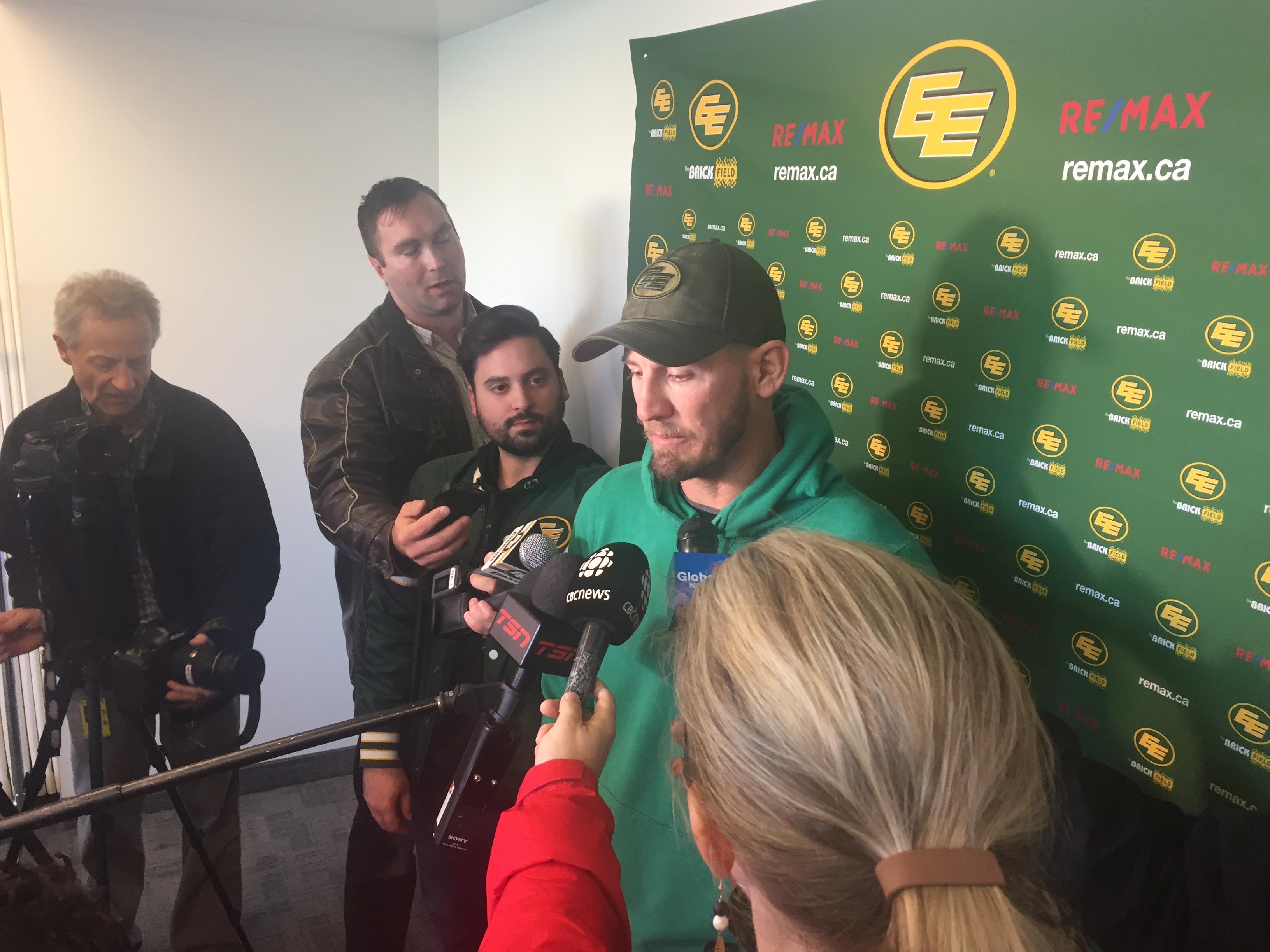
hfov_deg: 61.7
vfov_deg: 48.2
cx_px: 635
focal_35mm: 29
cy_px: 476
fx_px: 1064
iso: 64
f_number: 2.2
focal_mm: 4.15
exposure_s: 1/30
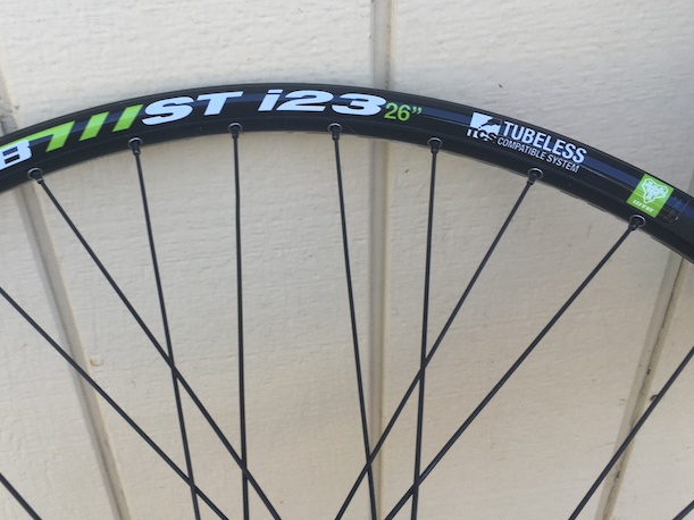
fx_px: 762
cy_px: 248
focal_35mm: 38
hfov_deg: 48.6
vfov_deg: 37.7
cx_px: 264
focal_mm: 4.15
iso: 32
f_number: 2.2
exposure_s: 1/120
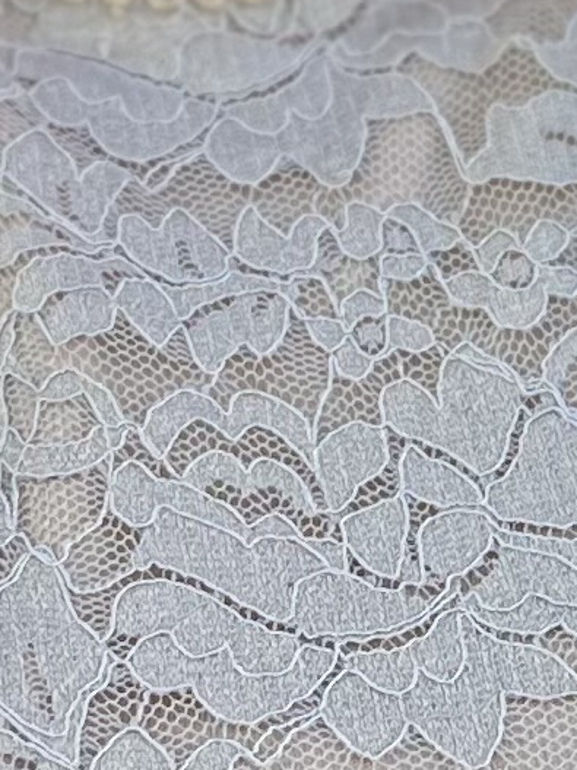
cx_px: 152
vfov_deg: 9.9
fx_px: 4425
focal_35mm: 199
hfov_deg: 7.5
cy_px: 237
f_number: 1.5
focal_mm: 5.7
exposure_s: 1/121
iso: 40
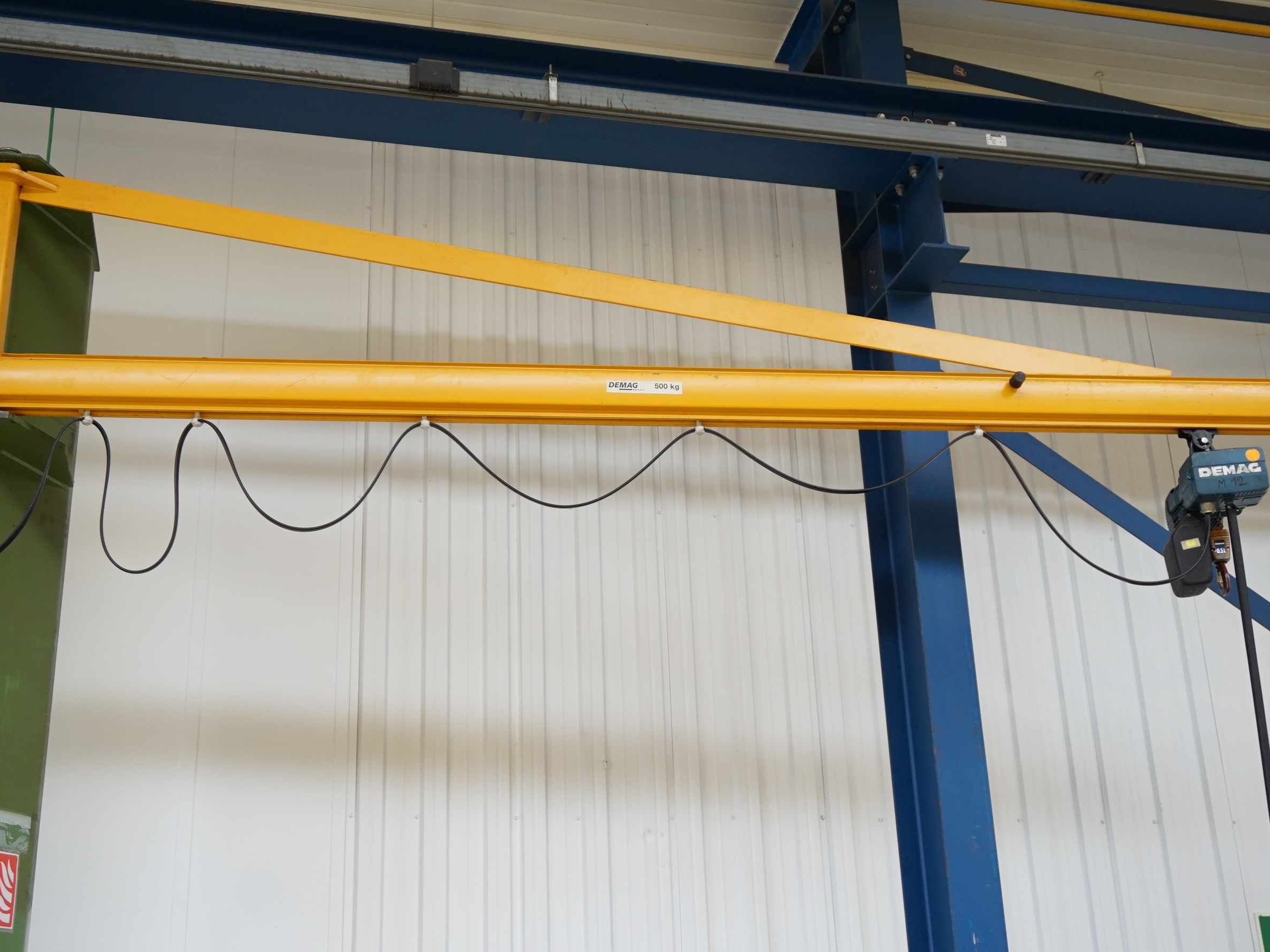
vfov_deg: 33.6
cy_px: 478
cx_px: 619
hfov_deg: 43.9
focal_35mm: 43
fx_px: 1577
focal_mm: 26
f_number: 4.5
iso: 640
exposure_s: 1/160
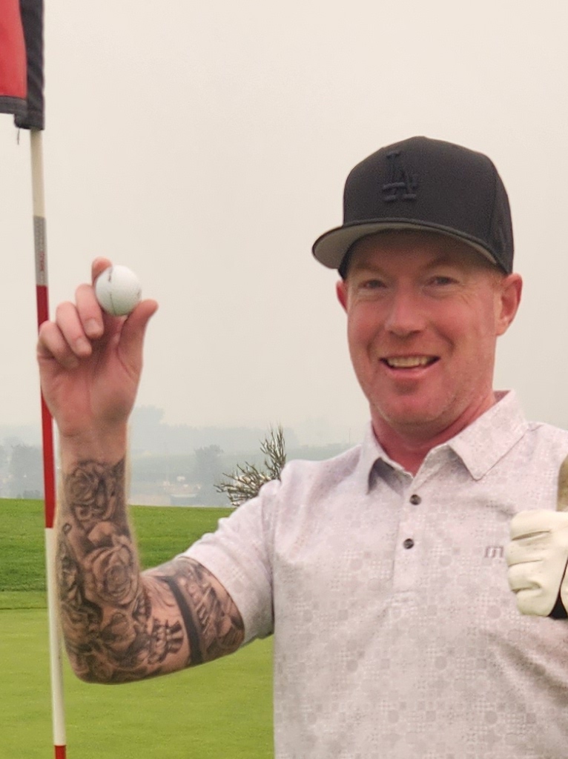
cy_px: 380
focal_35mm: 23
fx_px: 504
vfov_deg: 74.0
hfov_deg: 58.8
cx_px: 284
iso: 20
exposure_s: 1/416
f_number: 1.8
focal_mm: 5.4
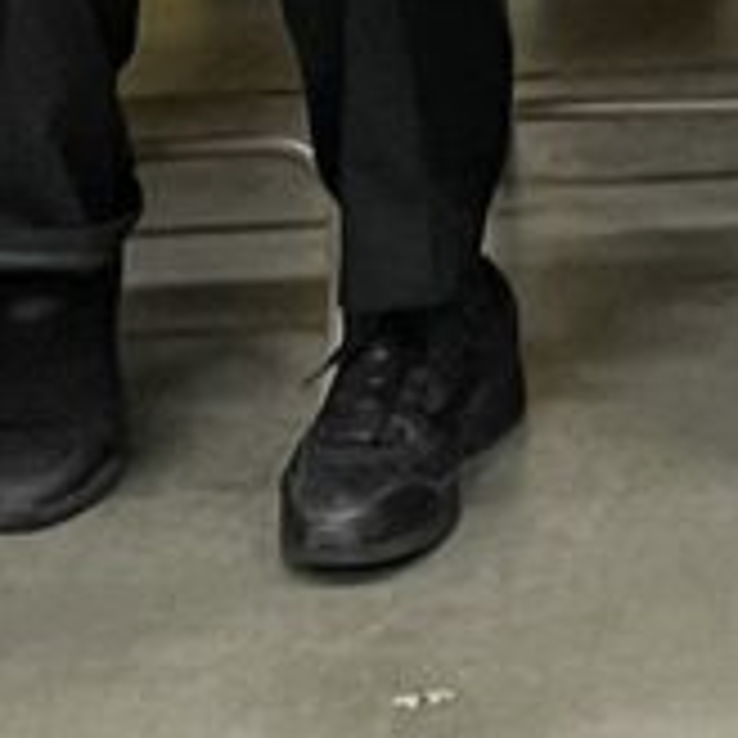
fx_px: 5186
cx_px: 1364
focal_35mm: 215
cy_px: -1458
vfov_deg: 7.2
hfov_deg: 7.9
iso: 80
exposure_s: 1/60
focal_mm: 4.2
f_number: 1.6
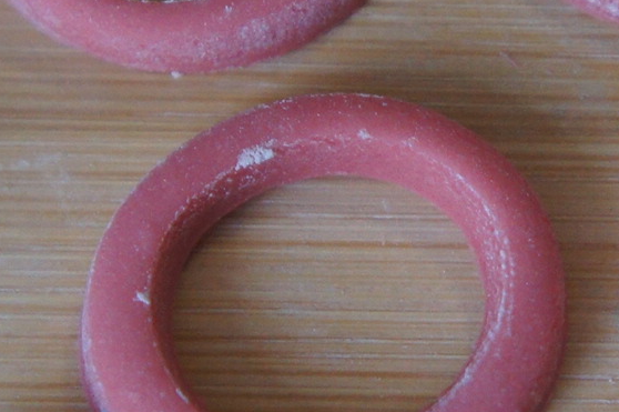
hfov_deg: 10.1
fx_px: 3488
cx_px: 396
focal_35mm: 203
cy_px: 227
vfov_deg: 6.8
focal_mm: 33
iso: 1250
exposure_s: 1/60
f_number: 4.5
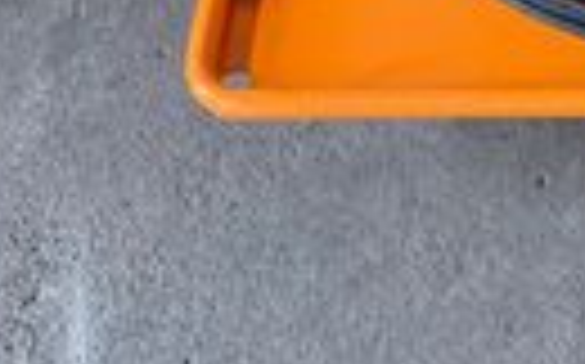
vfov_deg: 11.2
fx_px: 1689
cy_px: -362
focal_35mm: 106
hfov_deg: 19.4
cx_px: 482
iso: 250
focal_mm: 4.25
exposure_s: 1/60
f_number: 1.8
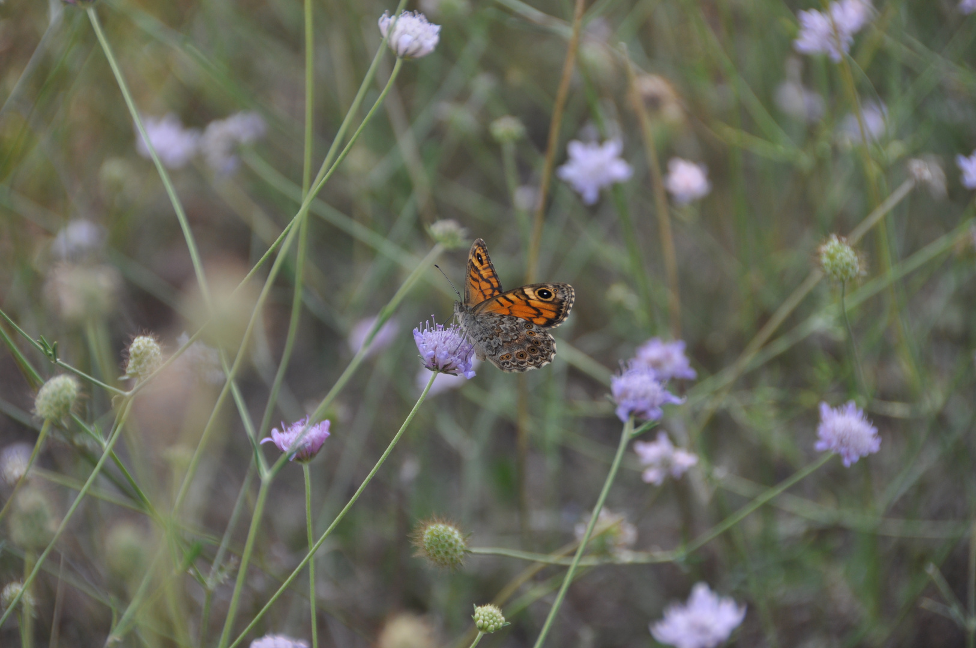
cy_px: 324
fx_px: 8123
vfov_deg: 4.6
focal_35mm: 300
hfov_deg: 6.9
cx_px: 488
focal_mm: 200
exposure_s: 1/160
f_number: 5.6
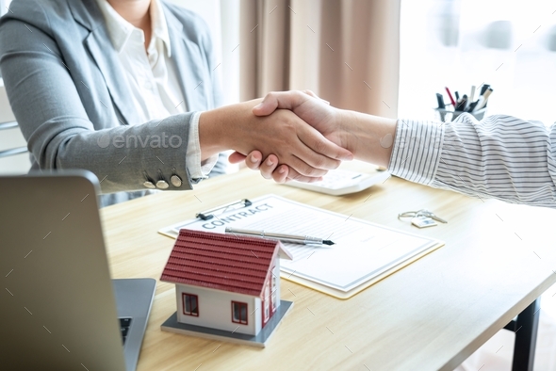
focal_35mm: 41
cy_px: 186
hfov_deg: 47.4
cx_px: 278
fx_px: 634
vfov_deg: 32.7
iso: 500
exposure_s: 1/100
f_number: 4
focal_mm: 41
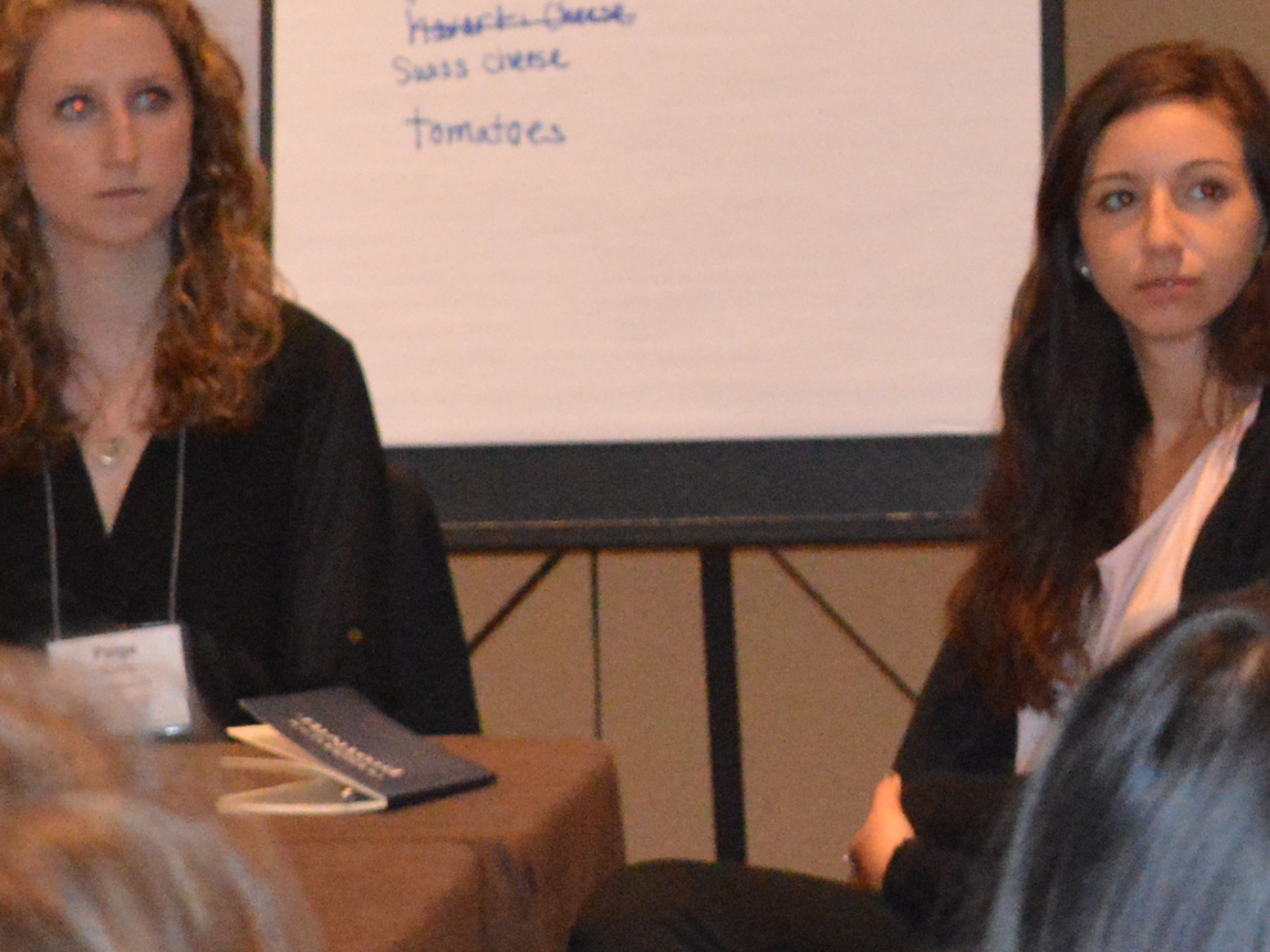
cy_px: 183
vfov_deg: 5.0
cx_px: 1754
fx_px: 10895
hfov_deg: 6.6
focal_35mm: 297
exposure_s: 1/60
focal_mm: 46
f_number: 5
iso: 3200
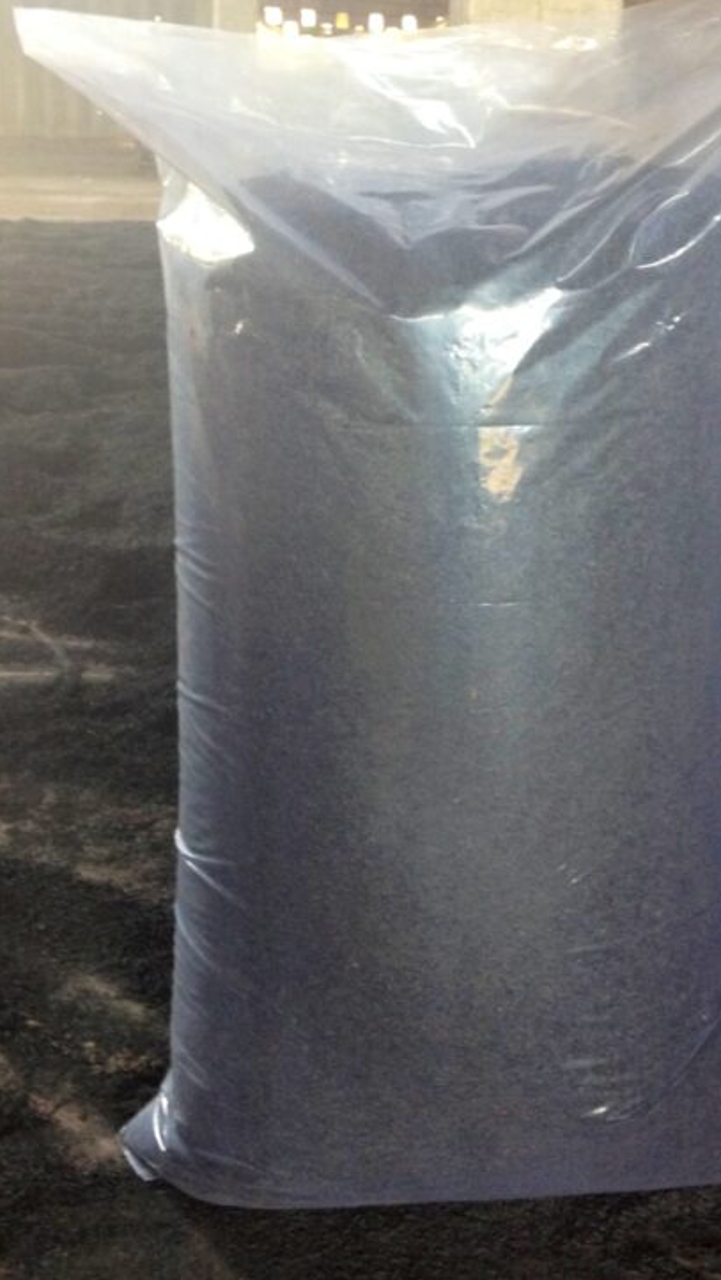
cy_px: 549
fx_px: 1834
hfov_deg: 22.2
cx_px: 450
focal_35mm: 54
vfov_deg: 38.4
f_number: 2.4
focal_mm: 4.28
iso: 160
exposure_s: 1/20
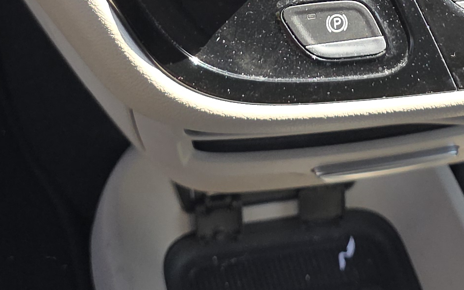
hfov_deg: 20.1
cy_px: -271
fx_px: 1303
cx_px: 299
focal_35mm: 103
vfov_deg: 11.5
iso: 32
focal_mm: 6.3
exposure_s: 1/359
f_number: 1.7
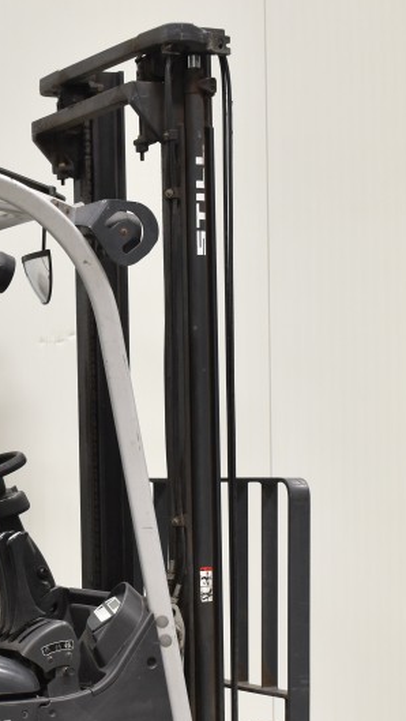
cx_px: -23
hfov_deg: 12.4
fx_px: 1839
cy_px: 510
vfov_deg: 22.0
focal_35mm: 96
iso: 1000
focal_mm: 27
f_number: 5.6
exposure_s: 1/25
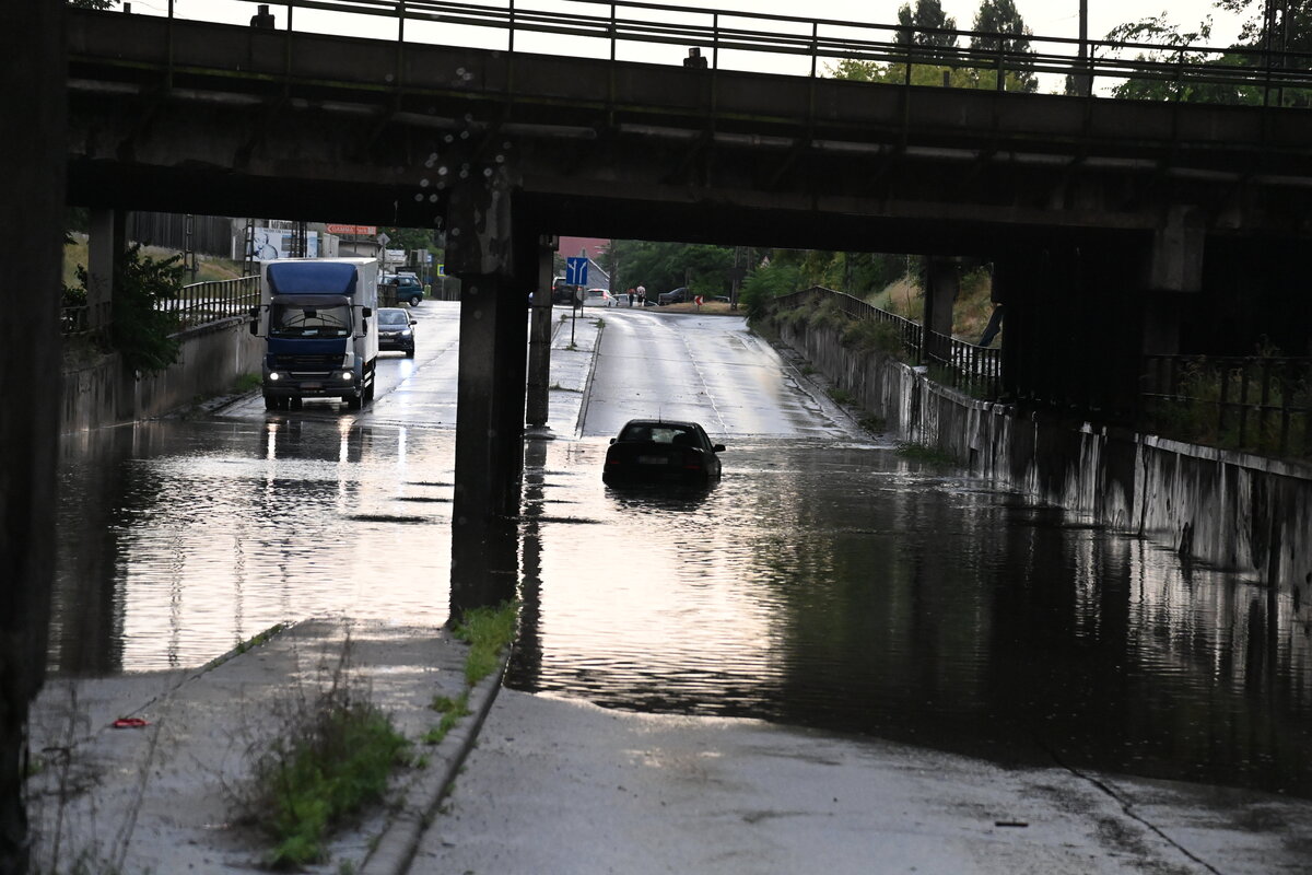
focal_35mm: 120
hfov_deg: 17.1
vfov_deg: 11.4
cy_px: 438
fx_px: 4373
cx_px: 656
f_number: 4.5
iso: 10000
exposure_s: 1/8000
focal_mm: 120
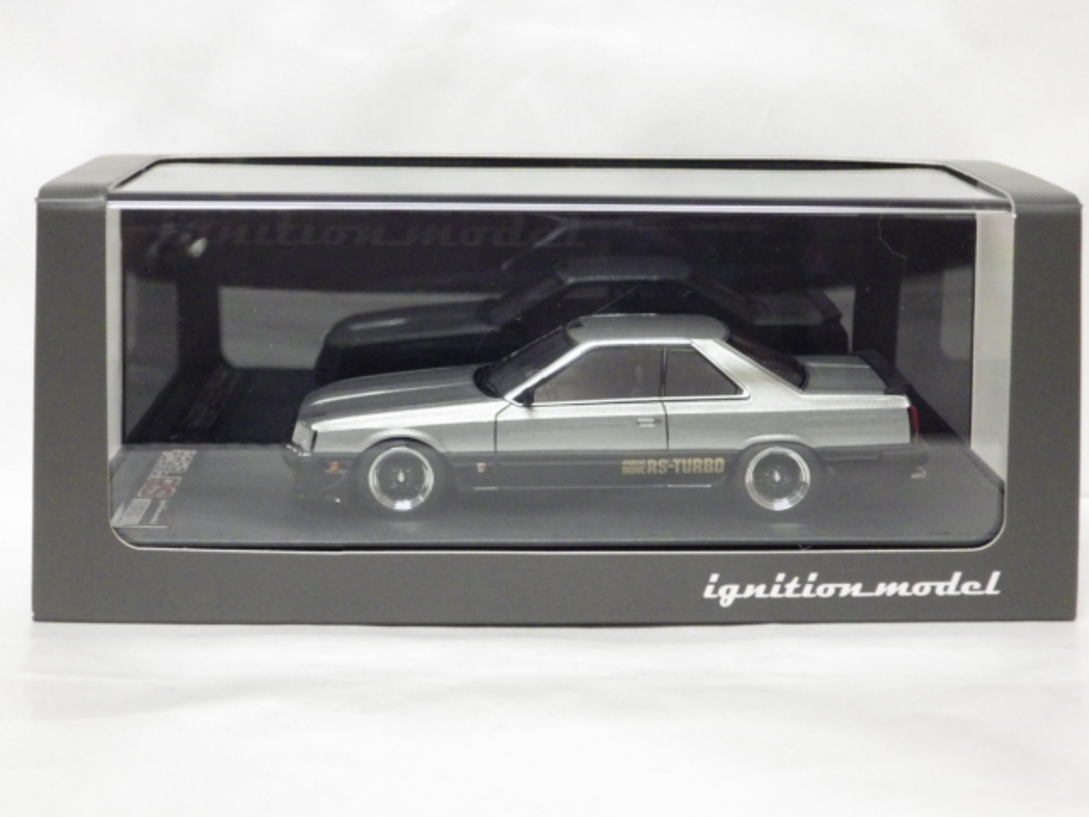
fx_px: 2234
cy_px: 408
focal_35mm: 71
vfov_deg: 20.7
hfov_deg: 27.4
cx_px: 544
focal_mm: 12.8
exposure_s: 1/25
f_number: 4.2
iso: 1000
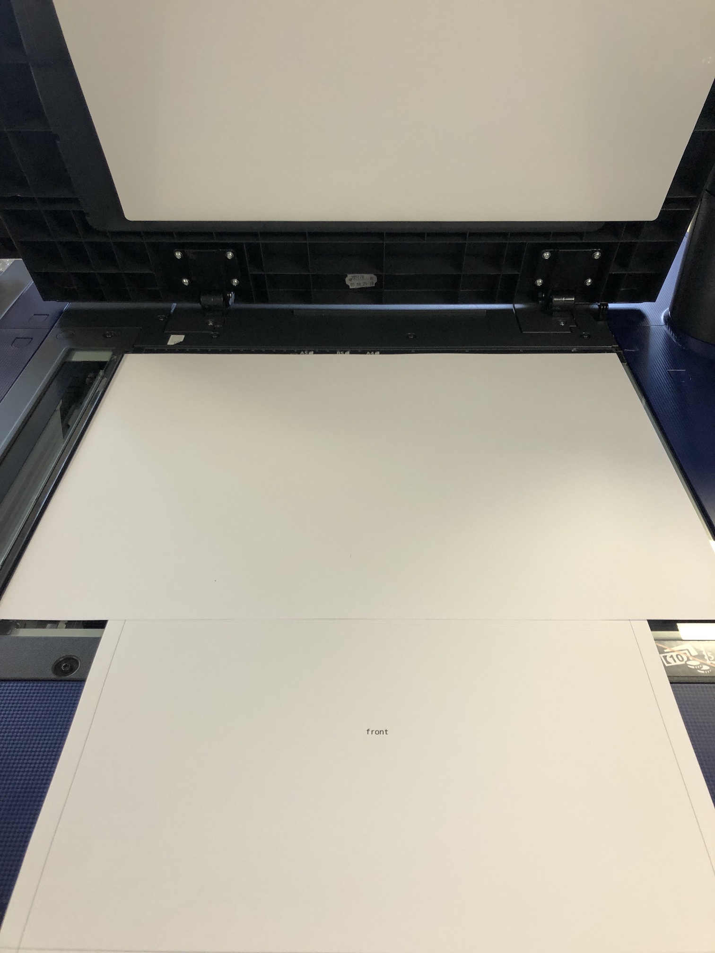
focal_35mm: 28
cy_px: 476
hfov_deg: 49.7
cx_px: 358
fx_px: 771
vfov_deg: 63.4
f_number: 1.8
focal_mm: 4
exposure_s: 1/33
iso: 32
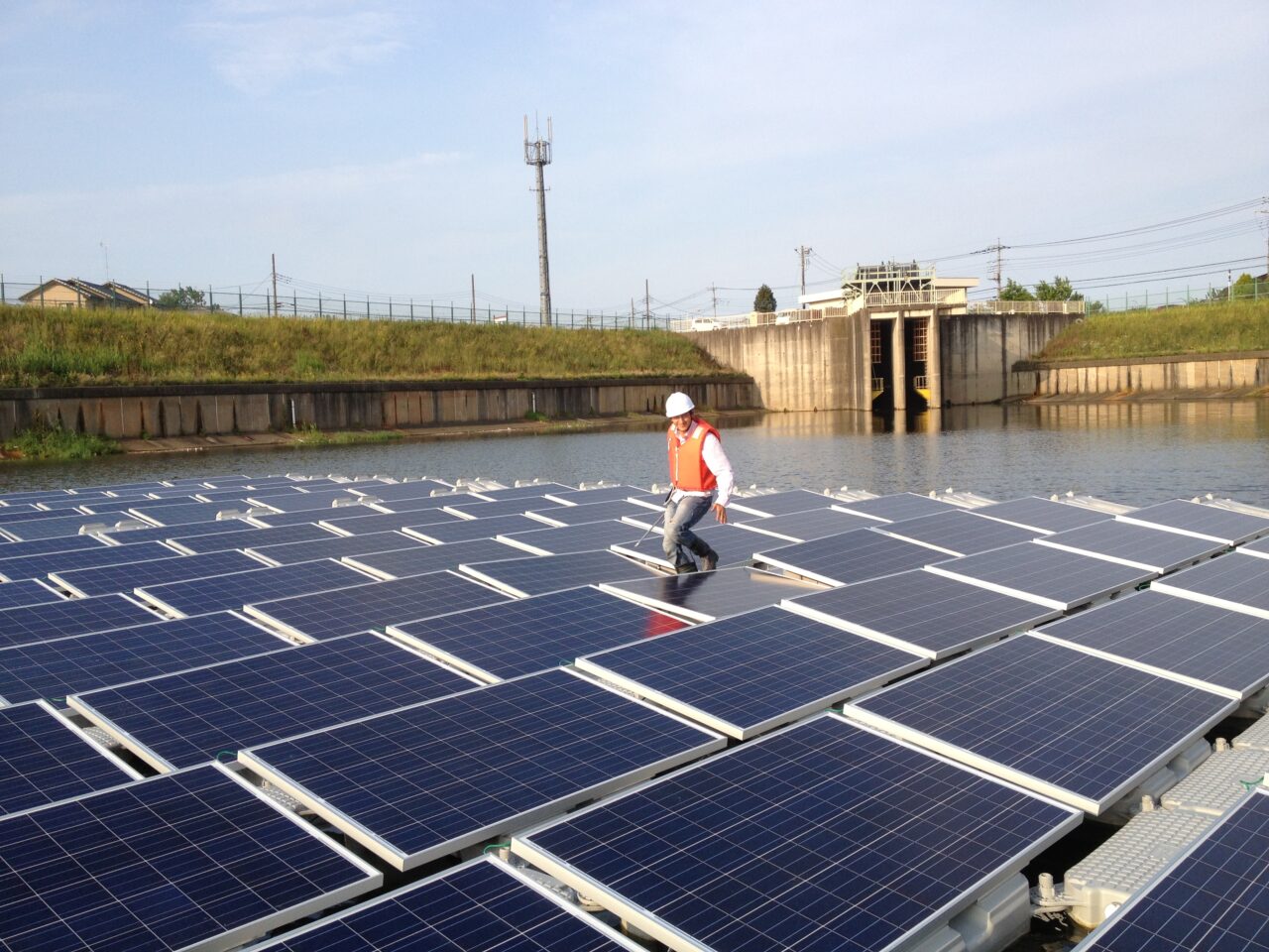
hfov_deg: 52.6
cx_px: 634
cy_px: 476
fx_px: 1283
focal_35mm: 35
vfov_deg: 40.7
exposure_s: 1/789
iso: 50
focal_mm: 4.28
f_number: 2.4
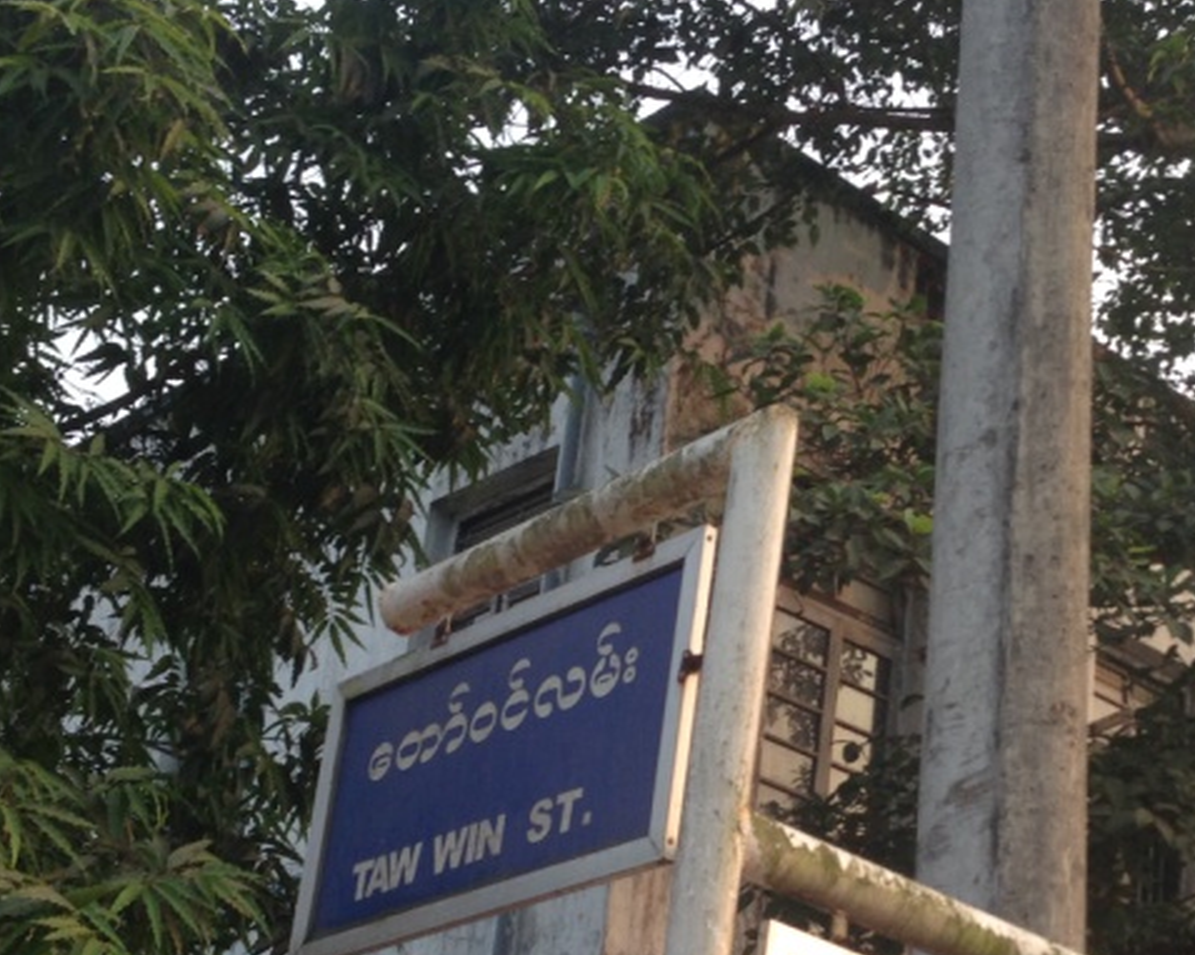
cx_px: 812
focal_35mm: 69
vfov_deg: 21.9
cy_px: 768
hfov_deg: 27.3
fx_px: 2439
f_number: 2.4
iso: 50
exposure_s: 1/240
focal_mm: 4.12
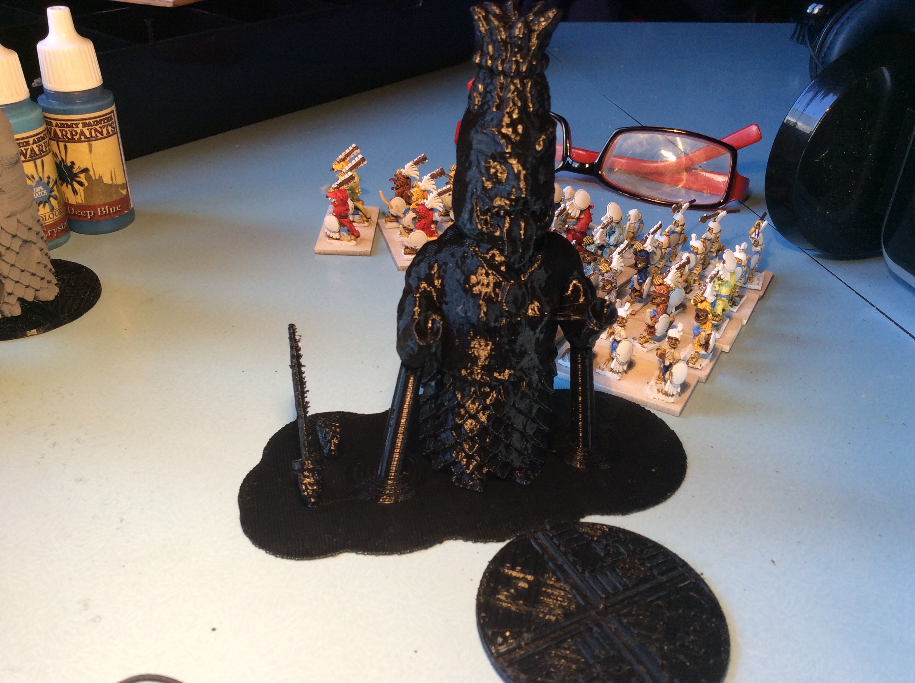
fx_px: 845
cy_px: 342
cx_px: 458
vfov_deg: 44.1
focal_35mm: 32
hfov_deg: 56.9
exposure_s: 1/50
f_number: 2.4
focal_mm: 3.3
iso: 40
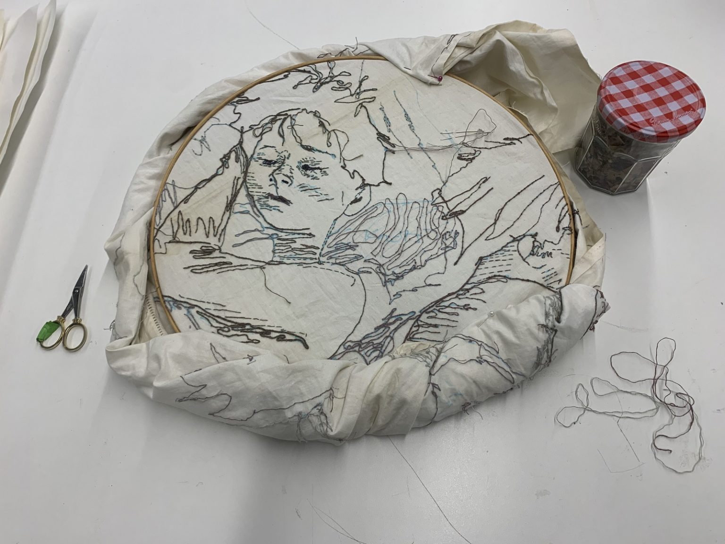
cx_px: 362
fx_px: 545
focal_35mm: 26
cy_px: 272
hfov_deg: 67.3
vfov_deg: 53.1
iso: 64
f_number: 1.8
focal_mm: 4.25
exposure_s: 1/120
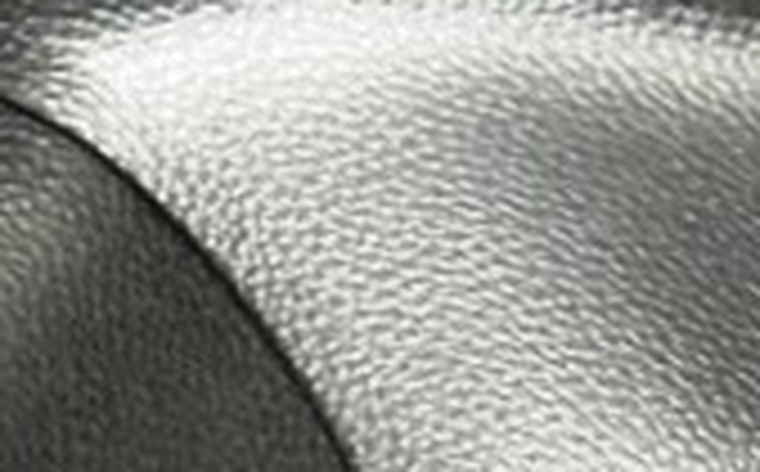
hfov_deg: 6.5
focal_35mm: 309
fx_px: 6390
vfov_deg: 4.2
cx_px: -904
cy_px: -652
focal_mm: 6.86
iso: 640
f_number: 1.78
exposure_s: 1/30
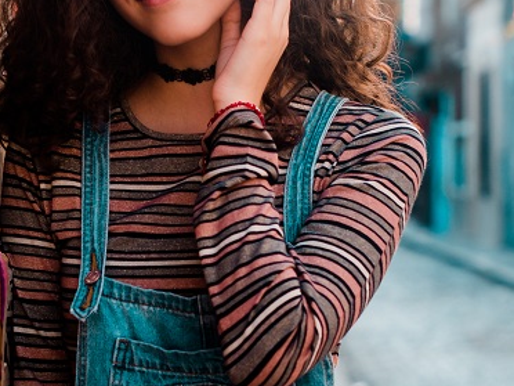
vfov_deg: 8.6
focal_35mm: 172
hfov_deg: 11.5
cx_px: 184
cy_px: 325
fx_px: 2554
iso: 100
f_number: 2.8
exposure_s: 1/250
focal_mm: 50
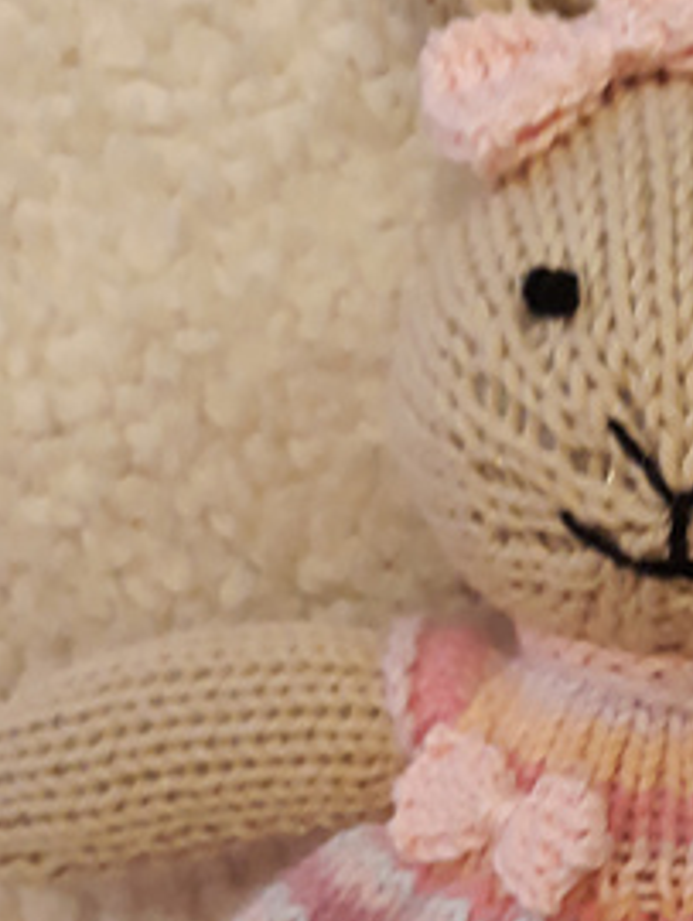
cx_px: 673
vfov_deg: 29.0
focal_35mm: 64
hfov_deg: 22.2
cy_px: 836
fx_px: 1706
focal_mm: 3.71
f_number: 1.7
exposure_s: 1/25
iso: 320
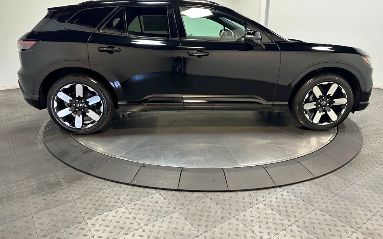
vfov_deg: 47.5
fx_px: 271
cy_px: 106
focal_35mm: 26
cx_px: 191
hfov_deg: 70.4
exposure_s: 1/60
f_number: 1.78
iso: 640
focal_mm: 6.86
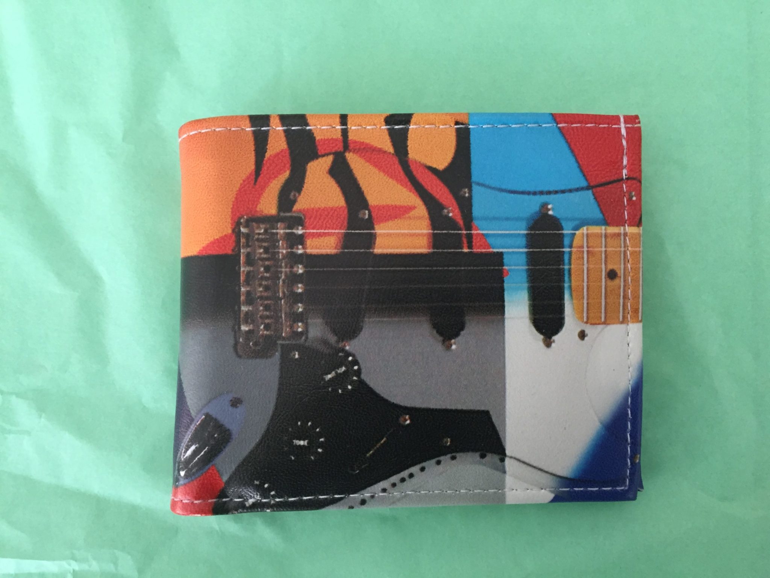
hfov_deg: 61.7
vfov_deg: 48.2
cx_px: 385
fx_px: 645
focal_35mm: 29
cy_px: 289
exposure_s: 1/33
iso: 160
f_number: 2.2
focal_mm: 4.15
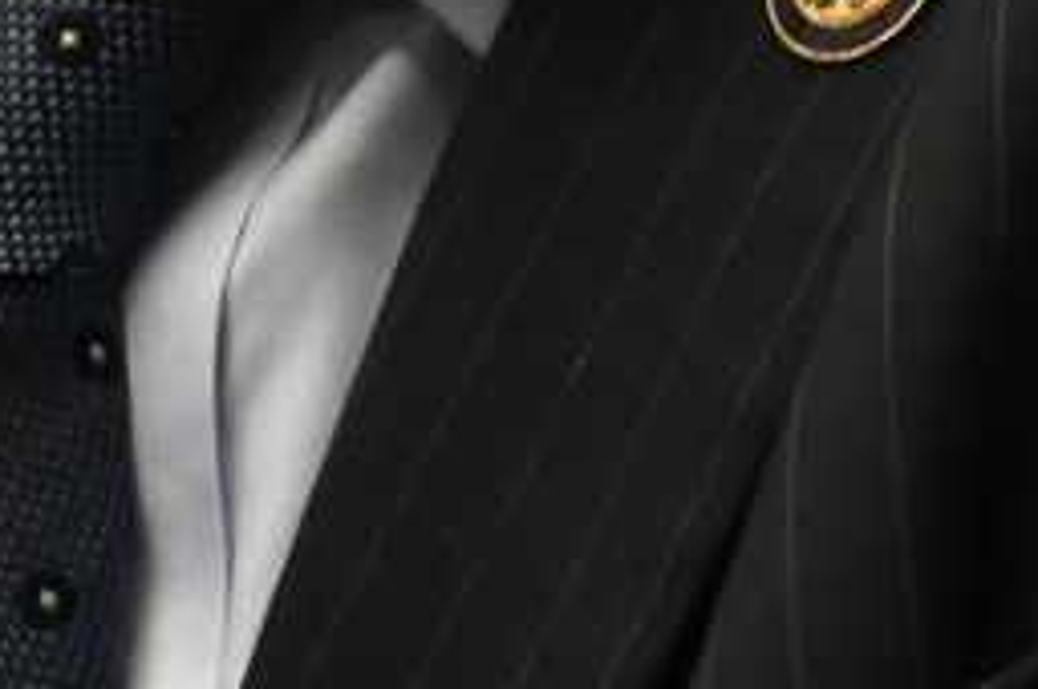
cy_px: -993
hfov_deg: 1.3
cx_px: 2960
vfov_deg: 0.9
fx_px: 46132
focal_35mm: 1602
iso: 10000
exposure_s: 1/2000
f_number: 2.8
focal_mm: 200
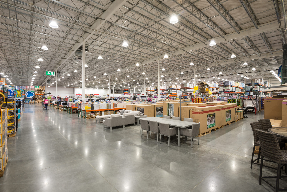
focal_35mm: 17
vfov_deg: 70.5
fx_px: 136
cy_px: 96
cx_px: 144
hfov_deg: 93.3
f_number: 11
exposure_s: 1/4
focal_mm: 17
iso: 250
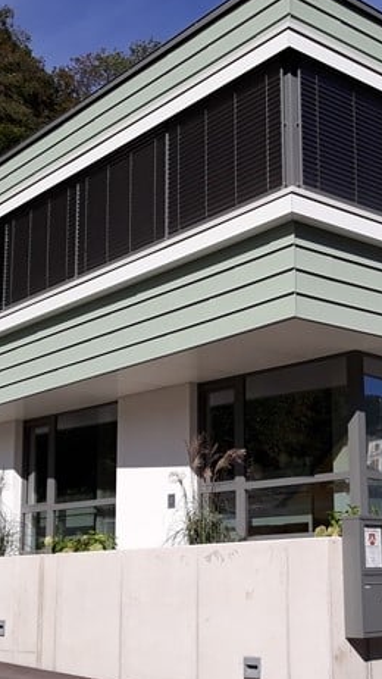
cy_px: 355
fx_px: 828
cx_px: 292
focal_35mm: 46
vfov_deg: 44.6
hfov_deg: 25.6
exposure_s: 1/2817
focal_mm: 3.71
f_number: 1.7
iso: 40
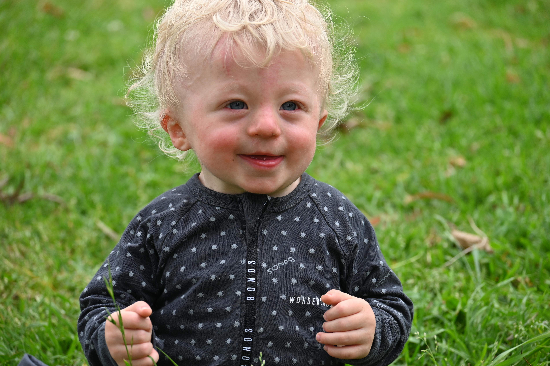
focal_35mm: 165
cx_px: 275
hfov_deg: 12.5
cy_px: 183
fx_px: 2521
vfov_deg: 8.3
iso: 320
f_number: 5
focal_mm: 110
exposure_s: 1/250
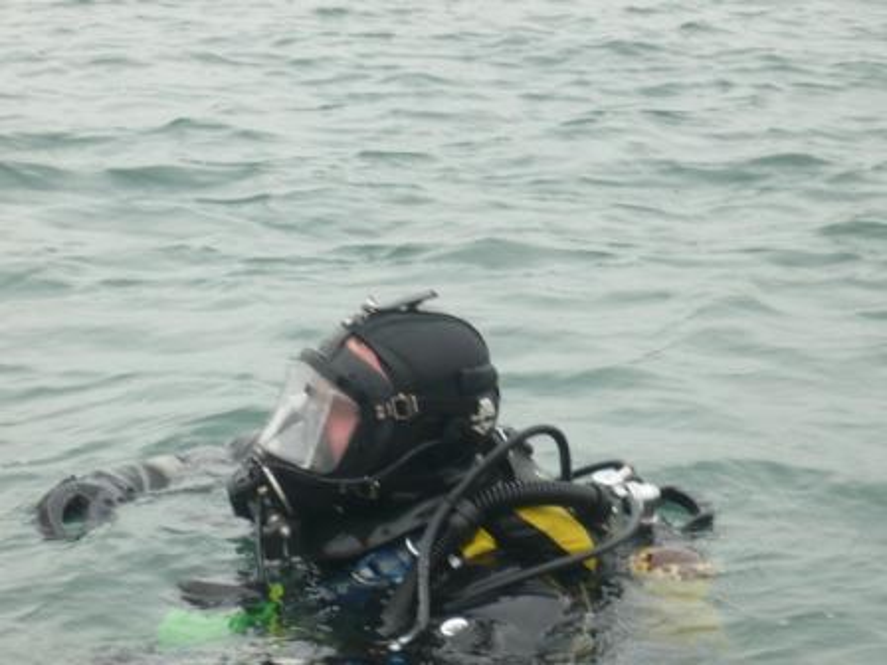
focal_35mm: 105
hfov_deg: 18.7
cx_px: 444
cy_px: 332
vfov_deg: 14.1
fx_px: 2691
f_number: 5
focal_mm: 17.4
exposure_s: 1/100
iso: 100
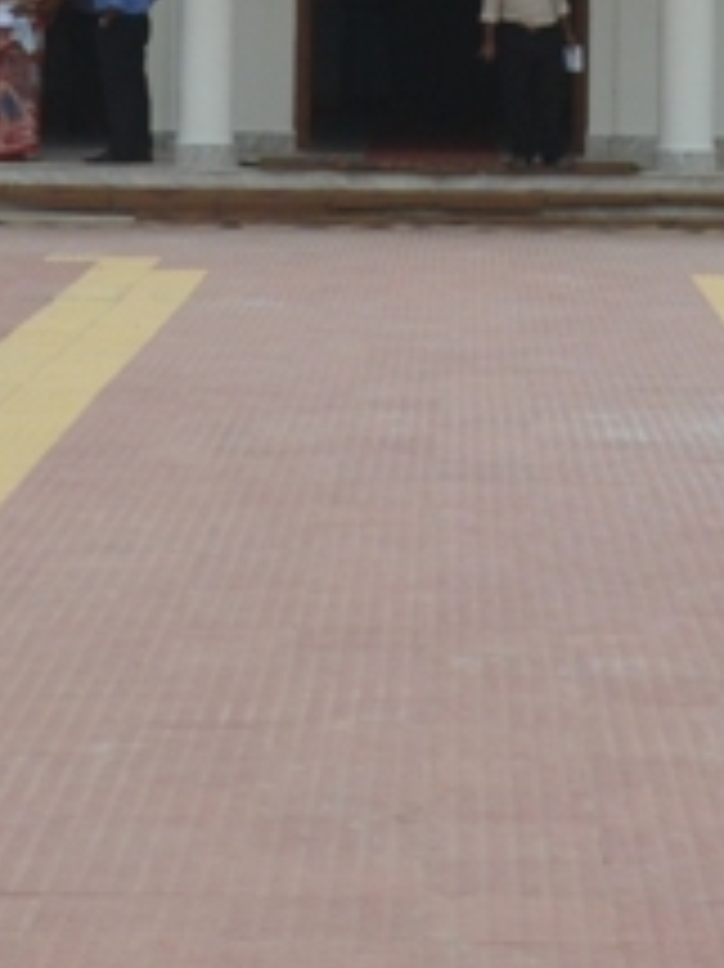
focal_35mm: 151
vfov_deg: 12.7
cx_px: 459
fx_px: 4215
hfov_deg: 9.8
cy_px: -275
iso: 400
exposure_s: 1/640
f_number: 13
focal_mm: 22
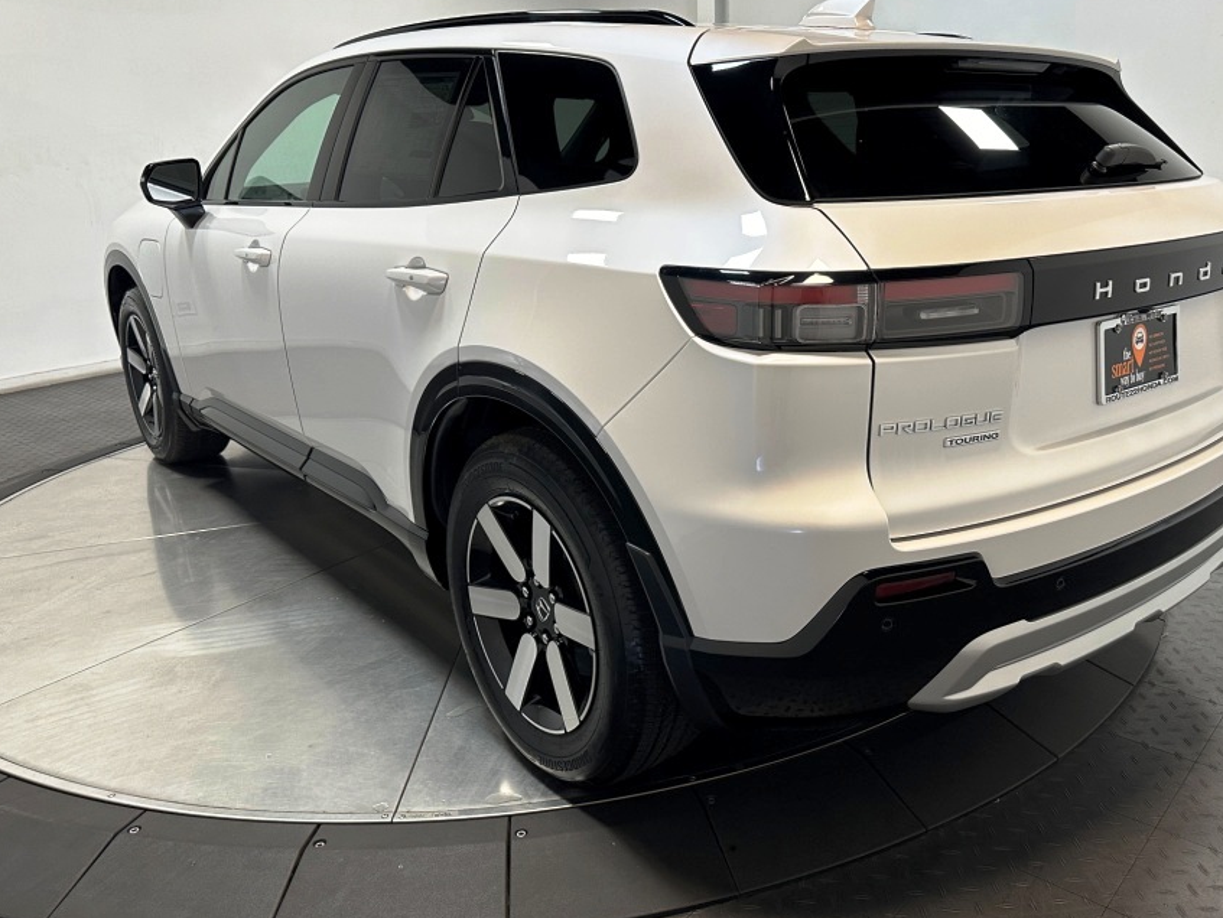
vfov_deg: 48.2
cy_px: 440
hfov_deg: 61.3
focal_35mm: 29
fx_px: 1025
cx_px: 706
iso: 200
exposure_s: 1/60
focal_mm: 6.86
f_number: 1.78
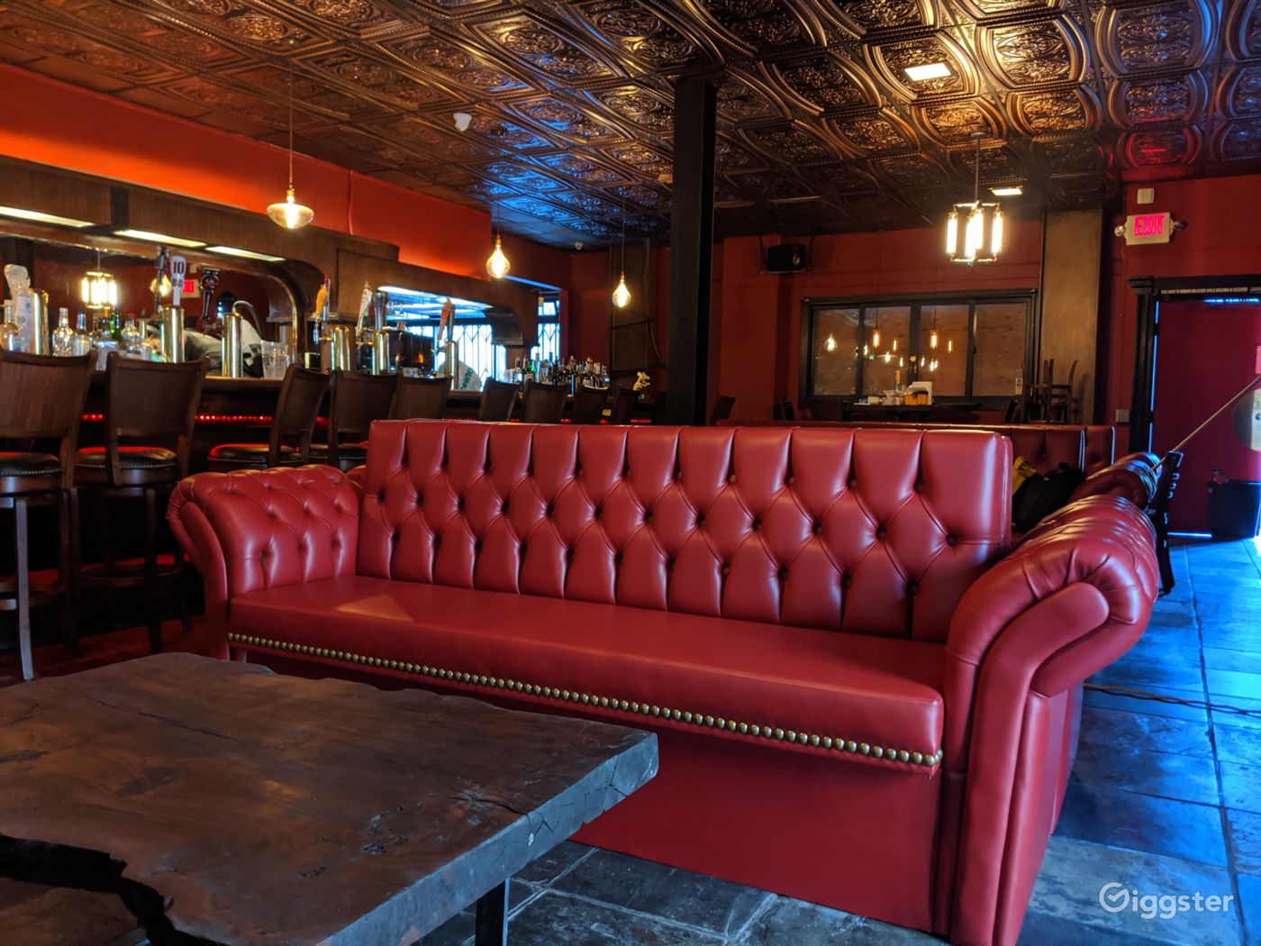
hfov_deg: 65.3
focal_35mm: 27
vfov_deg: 51.4
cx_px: 630
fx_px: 984
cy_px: 473
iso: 276
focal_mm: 4.44
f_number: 1.8
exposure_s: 1/24
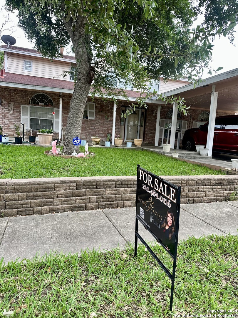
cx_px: 119
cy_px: 159
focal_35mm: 24
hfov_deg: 56.8
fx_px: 220
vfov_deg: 71.6
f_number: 1.78
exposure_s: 1/555
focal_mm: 6.86
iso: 80
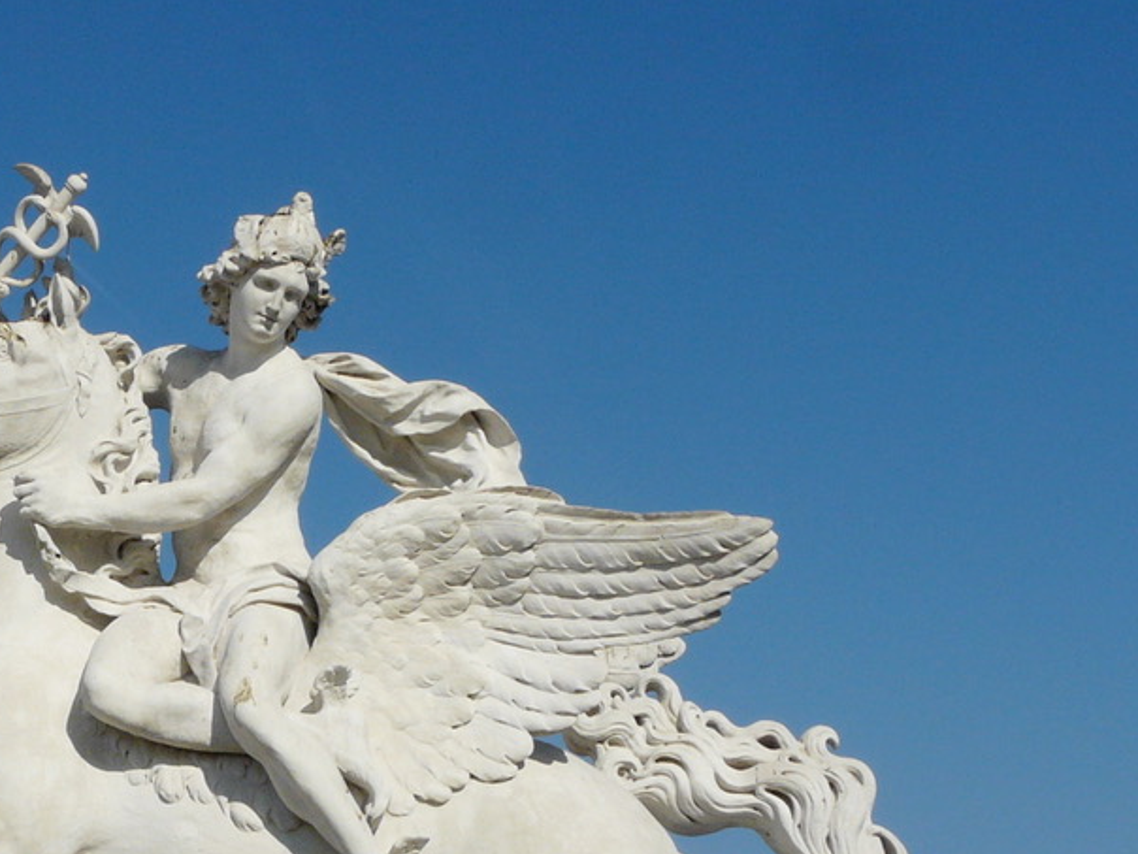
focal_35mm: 89
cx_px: 243
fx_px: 2926
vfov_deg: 16.6
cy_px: 584
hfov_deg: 21.8
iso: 100
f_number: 8
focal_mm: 6.8
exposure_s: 1/640
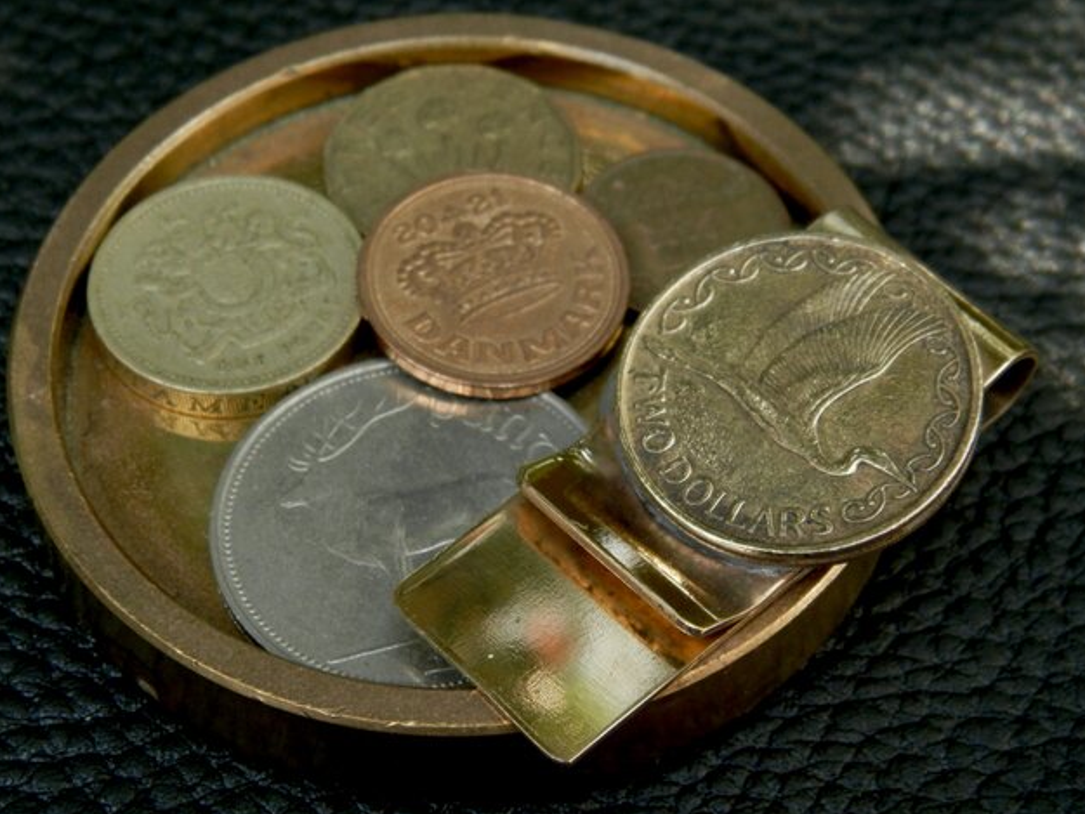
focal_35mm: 84
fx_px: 2633
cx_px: 538
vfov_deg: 17.6
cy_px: 413
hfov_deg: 23.3
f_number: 4.2
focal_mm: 14.6
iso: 200
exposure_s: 1/125
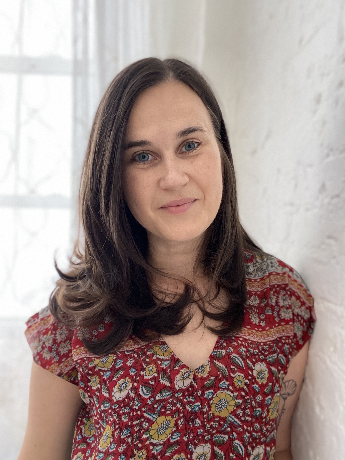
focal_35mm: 30
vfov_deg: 60.0
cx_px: 172
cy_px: 230
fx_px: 399
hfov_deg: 46.8
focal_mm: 2.71
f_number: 2.2
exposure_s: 1/32
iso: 400
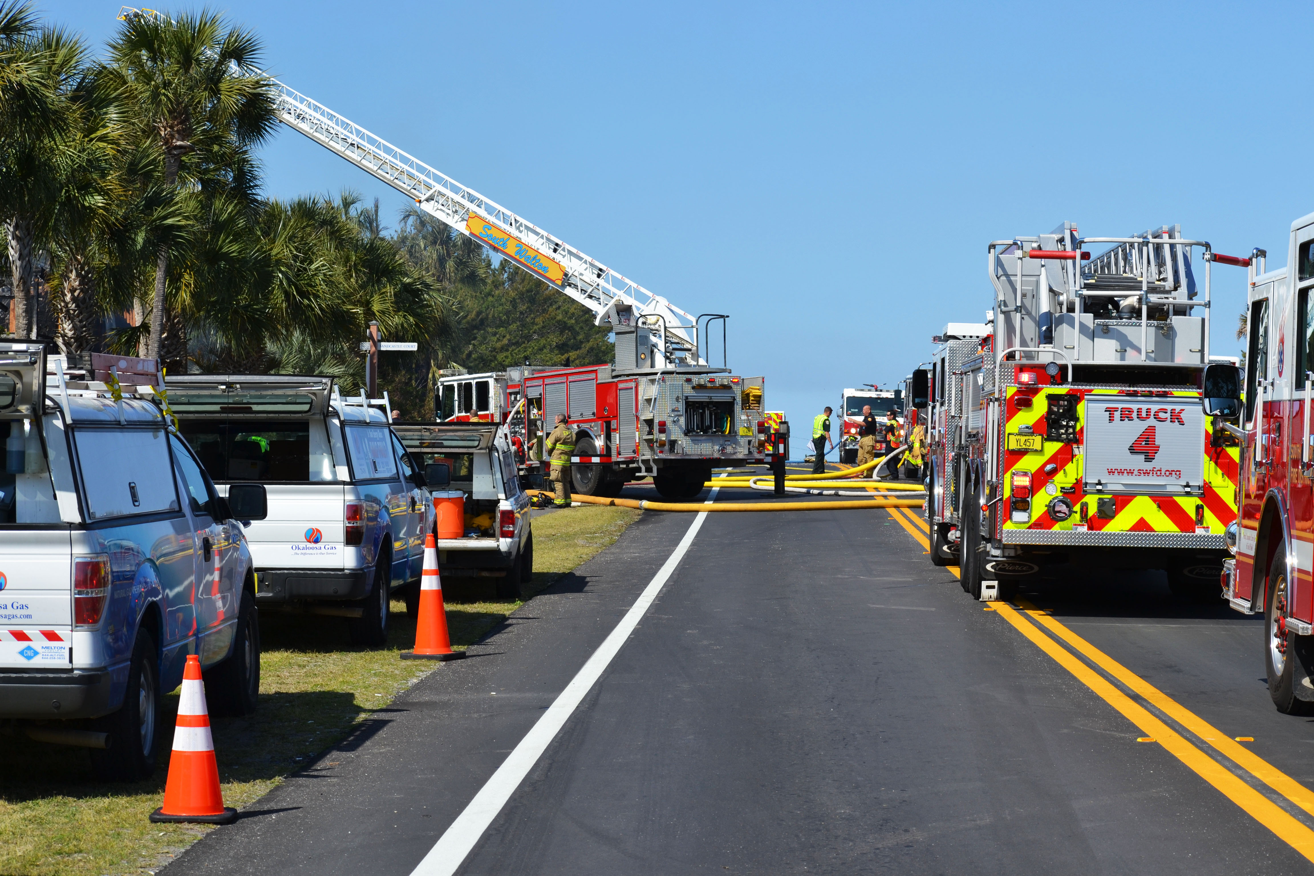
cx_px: 657
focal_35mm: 82
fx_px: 3011
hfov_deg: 24.6
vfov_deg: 16.6
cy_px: 438
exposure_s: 1/320
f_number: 9
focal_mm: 55
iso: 100
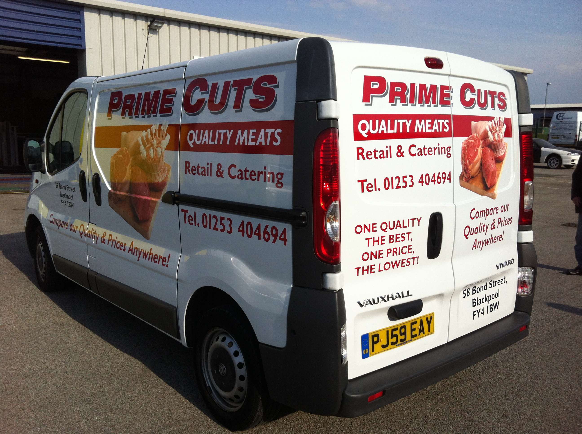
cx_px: 291
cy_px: 217
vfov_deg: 40.6
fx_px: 588
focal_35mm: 35
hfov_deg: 52.7
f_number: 2.8
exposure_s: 1/2011
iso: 80
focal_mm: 3.85
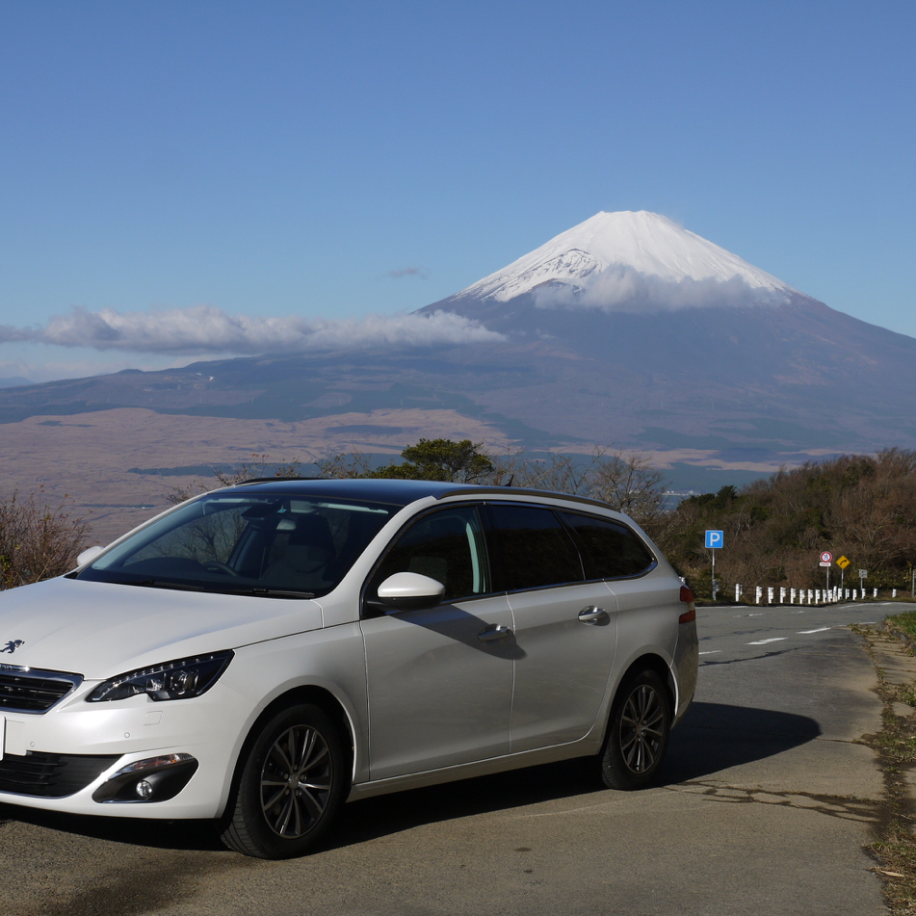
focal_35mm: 69
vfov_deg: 25.0
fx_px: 2066
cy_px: 461
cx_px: 389
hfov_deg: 25.0
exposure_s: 1/500
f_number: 10
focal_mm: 29
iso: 100
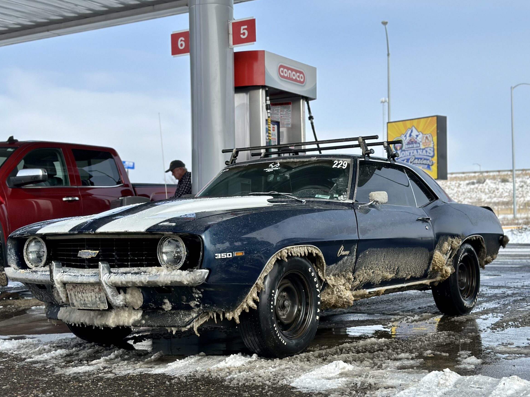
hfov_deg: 36.2
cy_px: 211
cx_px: 255
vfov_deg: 27.5
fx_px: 812
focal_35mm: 53
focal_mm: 6.86
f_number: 1.78
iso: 100
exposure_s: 1/5000
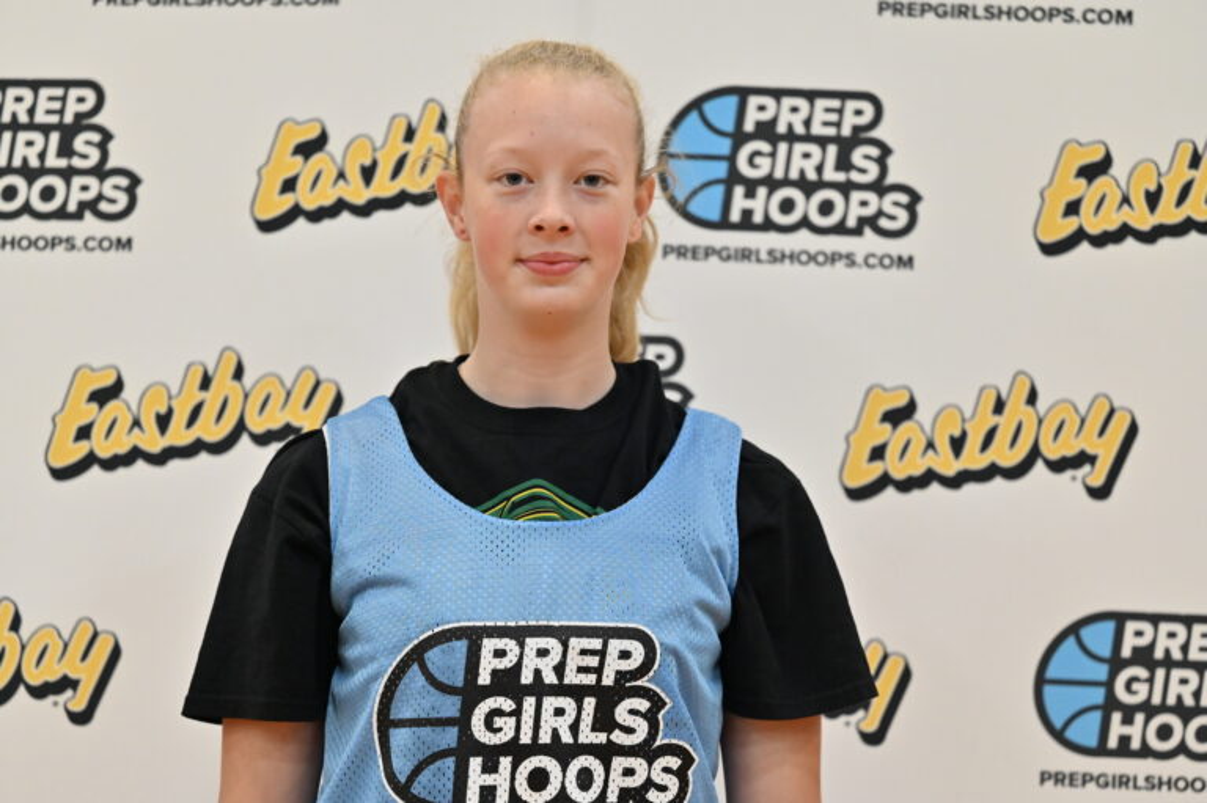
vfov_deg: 15.9
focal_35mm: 86
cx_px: 604
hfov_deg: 23.7
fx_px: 2881
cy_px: 402
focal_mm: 86
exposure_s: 1/640
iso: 4000
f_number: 2.8
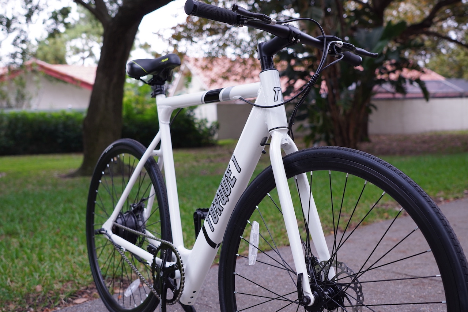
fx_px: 526
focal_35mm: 40
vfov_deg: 33.0
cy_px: 156
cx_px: 234
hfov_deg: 47.9
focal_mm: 27
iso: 100
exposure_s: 1/80
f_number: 2.8
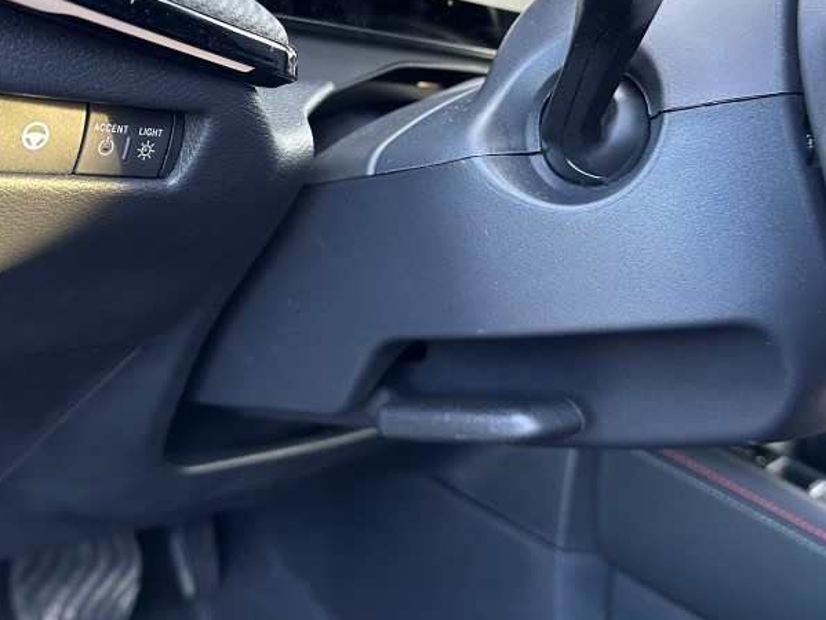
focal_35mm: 41
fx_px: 979
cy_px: 147
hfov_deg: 45.5
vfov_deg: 34.4
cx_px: 332
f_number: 1.78
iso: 250
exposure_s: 1/60
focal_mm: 6.86
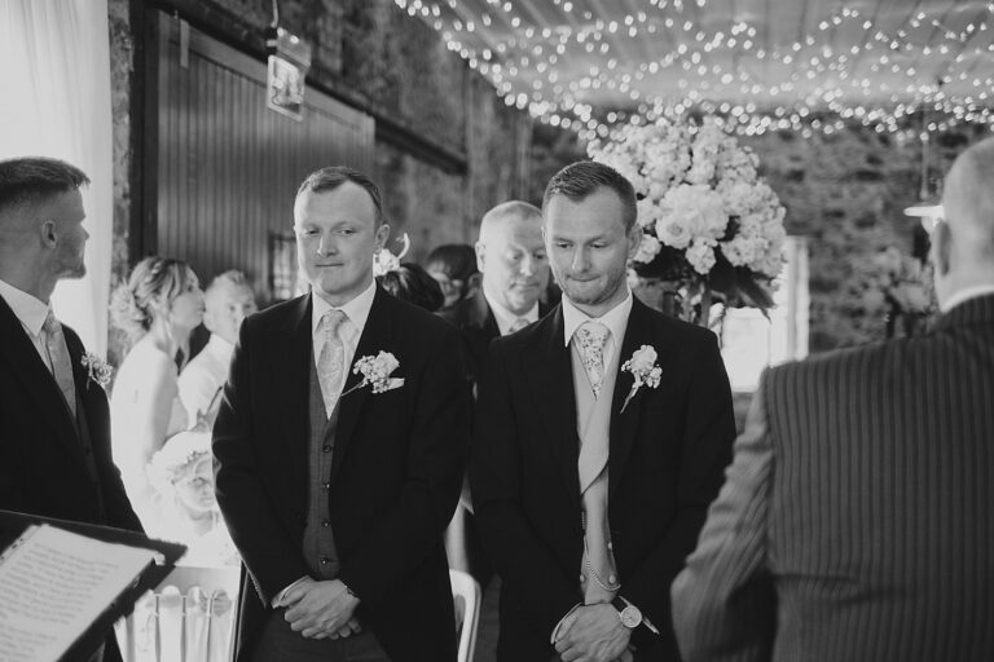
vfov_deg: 25.5
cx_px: 497
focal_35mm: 53
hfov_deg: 37.5
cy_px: 331
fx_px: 1463
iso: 1600
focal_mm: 35
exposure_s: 1/160
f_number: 1.4
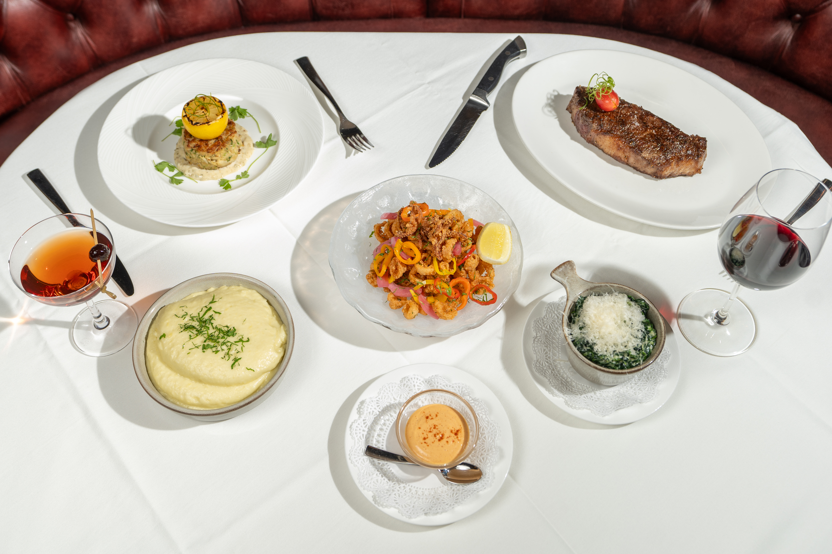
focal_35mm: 35
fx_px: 809
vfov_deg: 37.7
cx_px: 404
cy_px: 230
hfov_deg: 54.4
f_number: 4.5
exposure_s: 1/200
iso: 100
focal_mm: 29
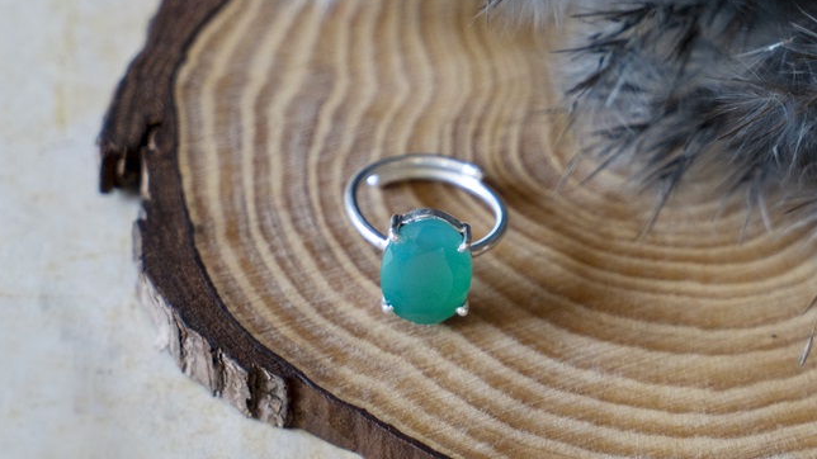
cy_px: 267
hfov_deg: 28.6
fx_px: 1603
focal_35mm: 74
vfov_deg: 16.3
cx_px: 407
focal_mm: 70
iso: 1000
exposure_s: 1/200
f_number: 5
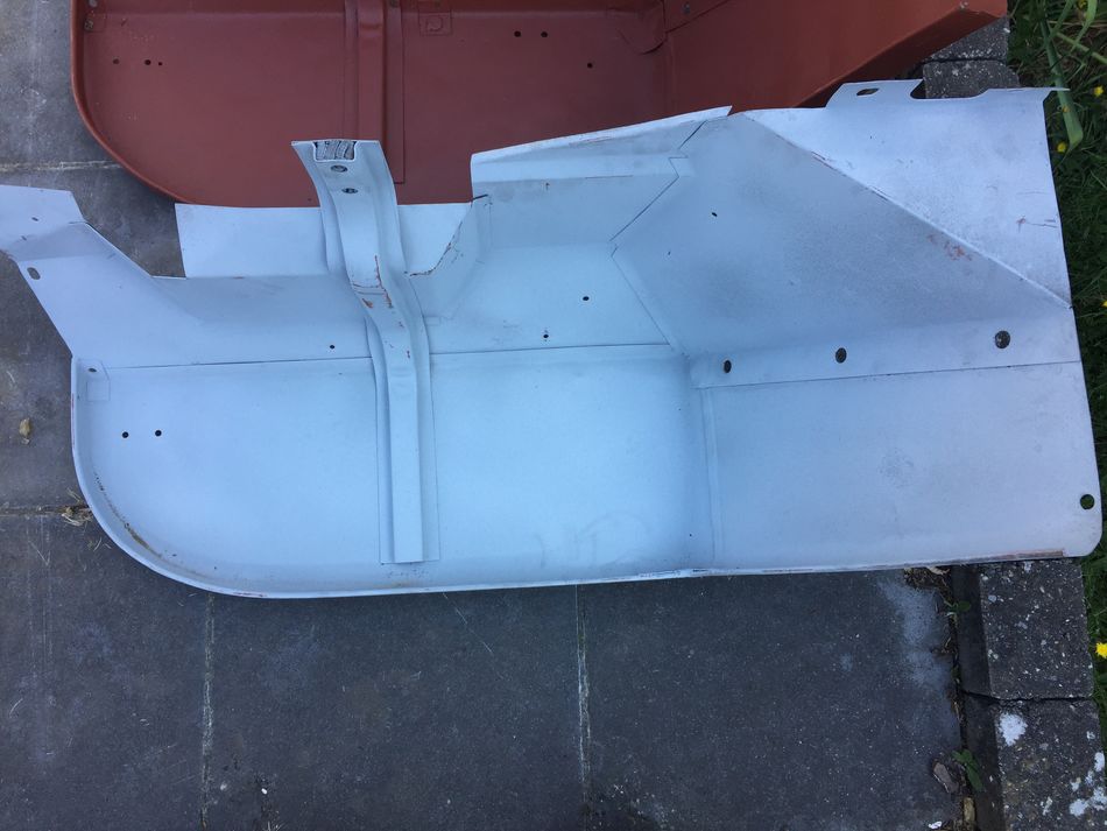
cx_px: 554
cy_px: 416
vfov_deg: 48.2
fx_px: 928
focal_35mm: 29
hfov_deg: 61.6
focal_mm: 4.15
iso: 32
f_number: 2.2
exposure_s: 1/347
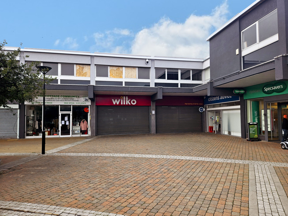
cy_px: 108
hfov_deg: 73.9
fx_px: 191
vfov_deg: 58.9
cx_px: 144
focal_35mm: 23
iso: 25
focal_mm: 5.4
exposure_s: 1/720
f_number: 1.8
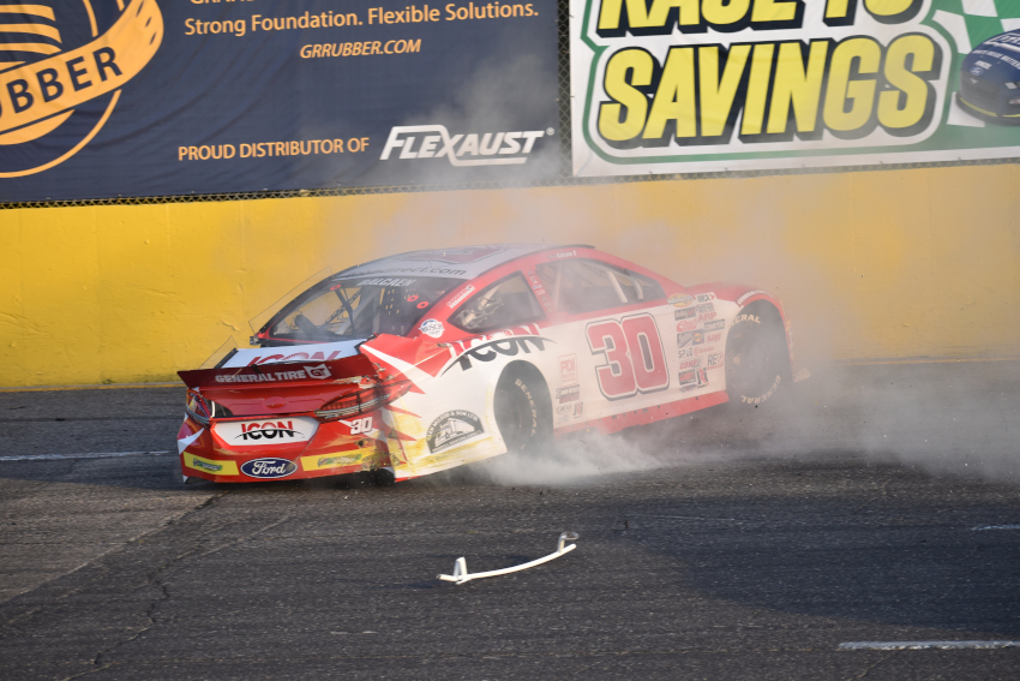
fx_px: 4165
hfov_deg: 14.0
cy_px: 340
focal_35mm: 147
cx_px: 510
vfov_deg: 9.3
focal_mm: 98
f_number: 5.6
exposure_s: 1/250
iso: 200
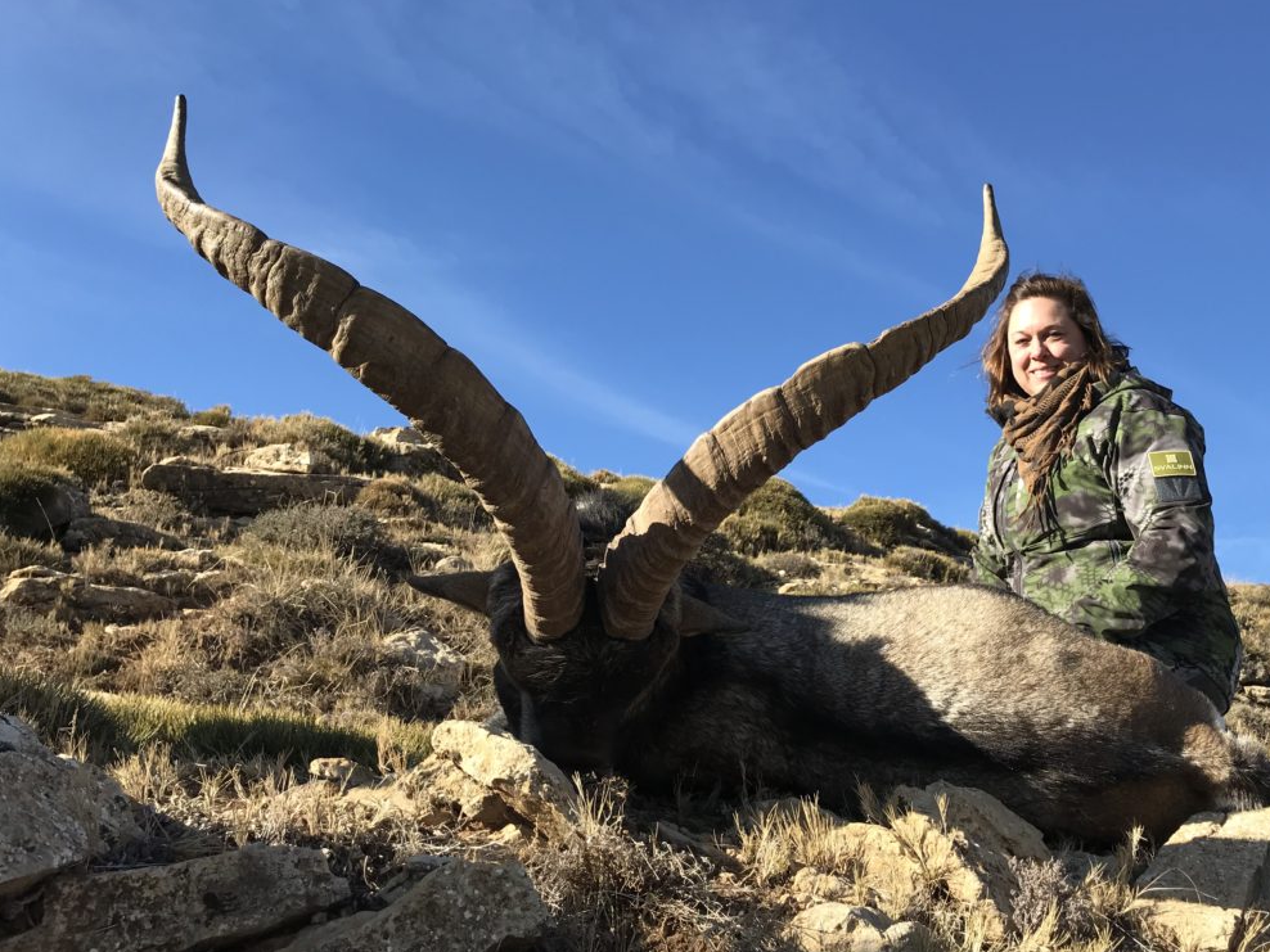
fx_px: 1247
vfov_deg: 41.7
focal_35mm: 34
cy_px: 427
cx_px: 762
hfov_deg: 53.6
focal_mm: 3.99
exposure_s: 1/1212
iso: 20
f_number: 1.8
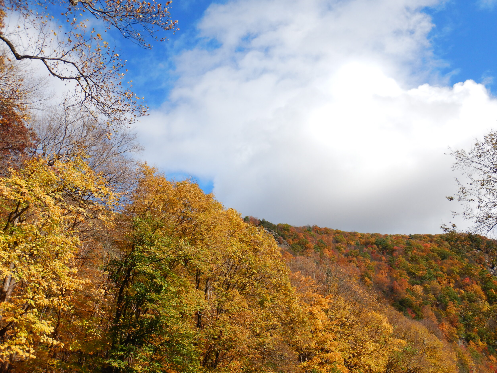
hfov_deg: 49.0
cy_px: 191
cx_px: 254
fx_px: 546
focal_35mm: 38
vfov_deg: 37.7
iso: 125
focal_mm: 6.6
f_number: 4.2
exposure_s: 1/800
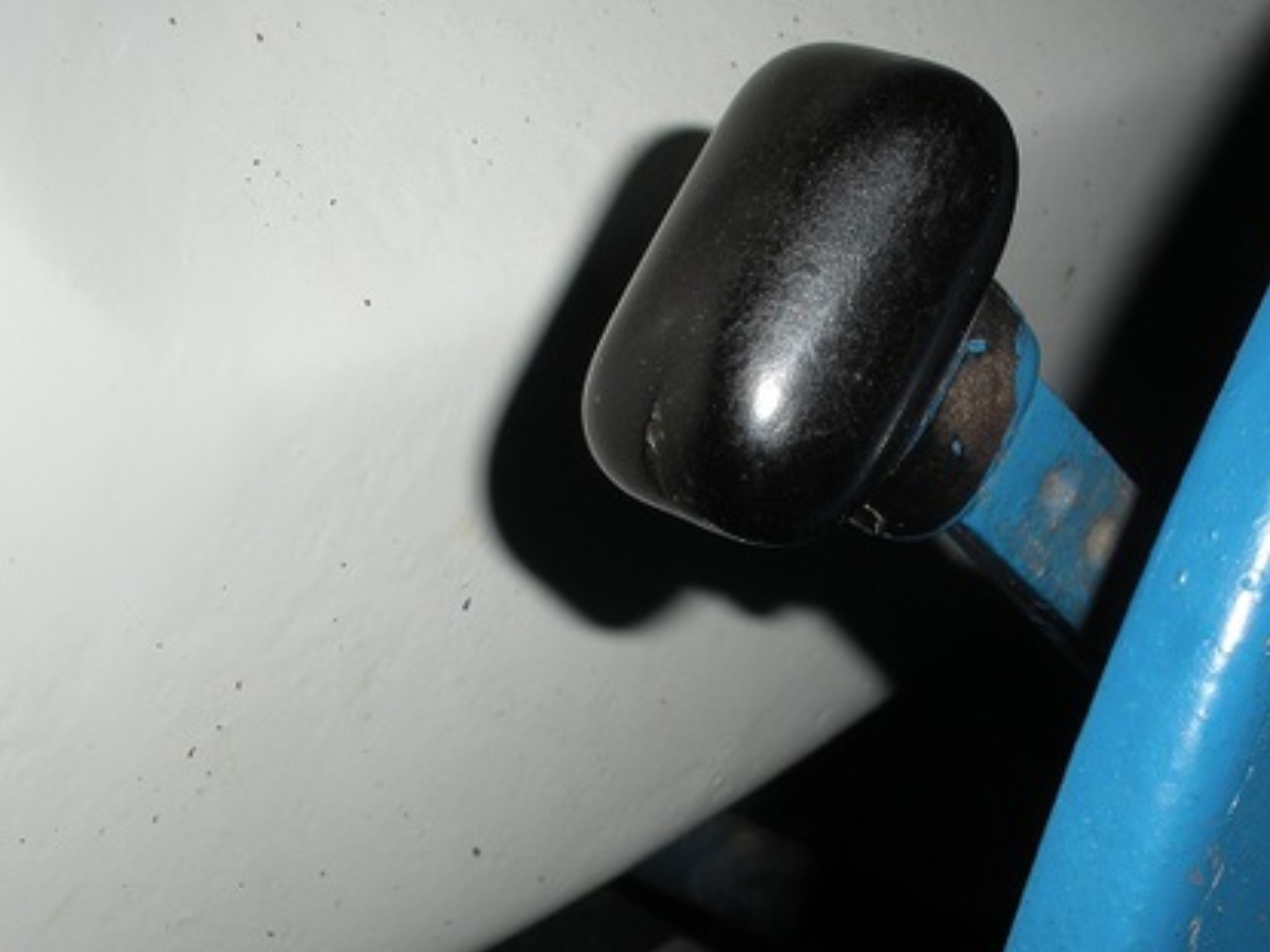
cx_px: 881
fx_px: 2677
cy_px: 637
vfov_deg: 20.1
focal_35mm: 73
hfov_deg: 26.5
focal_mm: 7.7
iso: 64
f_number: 6.4
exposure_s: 1/60
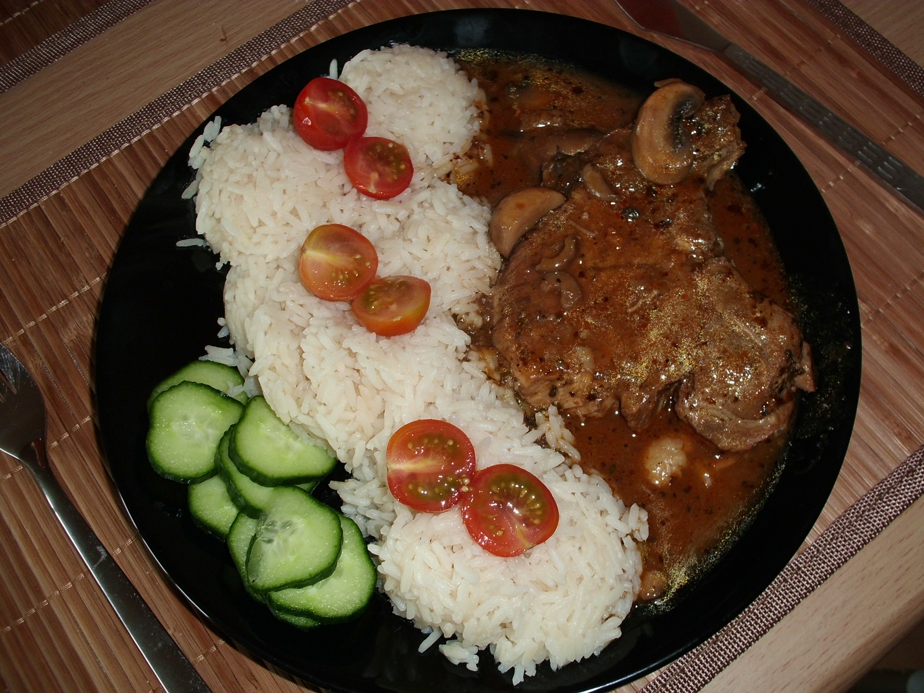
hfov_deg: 51.4
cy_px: 346
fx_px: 961
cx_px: 462
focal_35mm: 36
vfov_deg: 39.7
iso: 100
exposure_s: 1/100
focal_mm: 6.3
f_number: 2.9
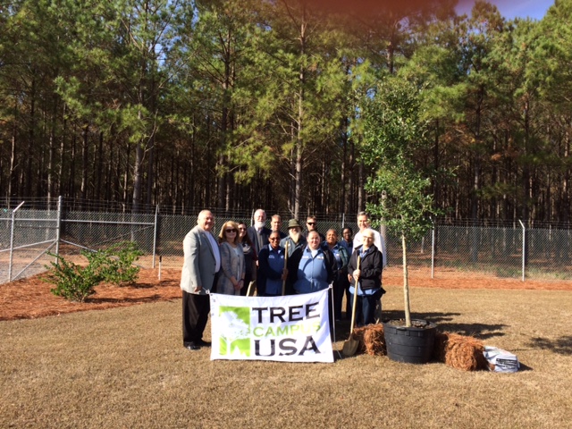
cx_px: 286
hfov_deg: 61.7
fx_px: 479
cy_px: 214
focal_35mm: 29
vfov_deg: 48.2
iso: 32
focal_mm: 4.15
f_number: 2.2
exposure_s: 1/954
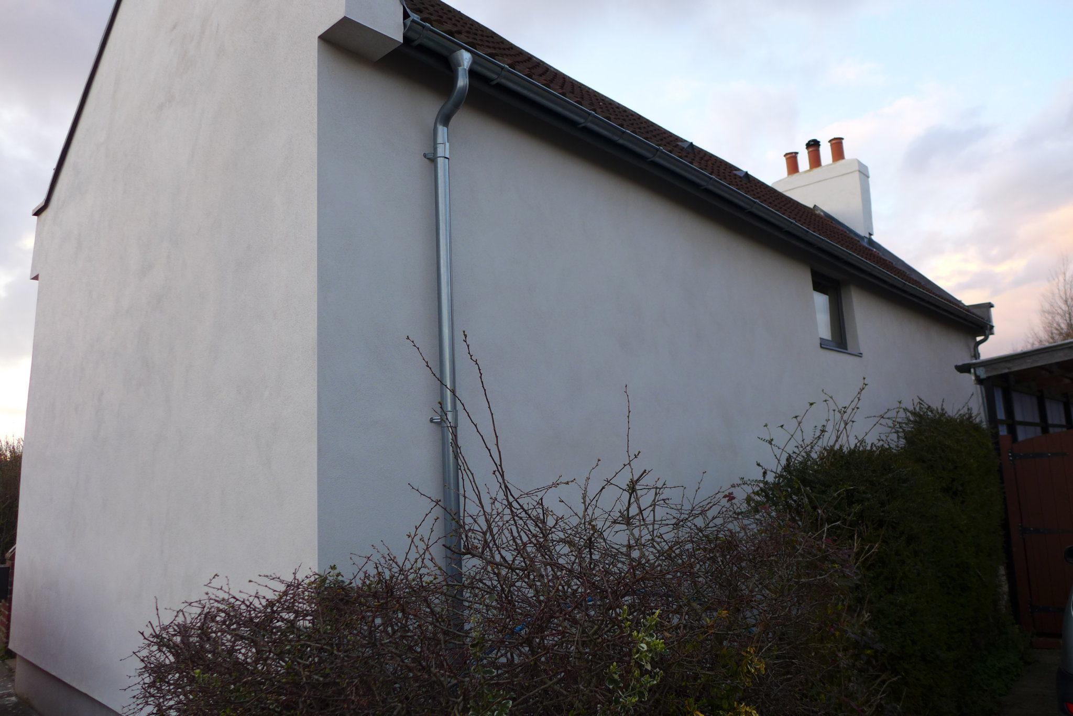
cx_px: 536
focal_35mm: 24
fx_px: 716
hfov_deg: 73.7
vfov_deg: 53.2
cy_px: 358
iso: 80
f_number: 1.6
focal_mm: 4.7
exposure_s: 1/125
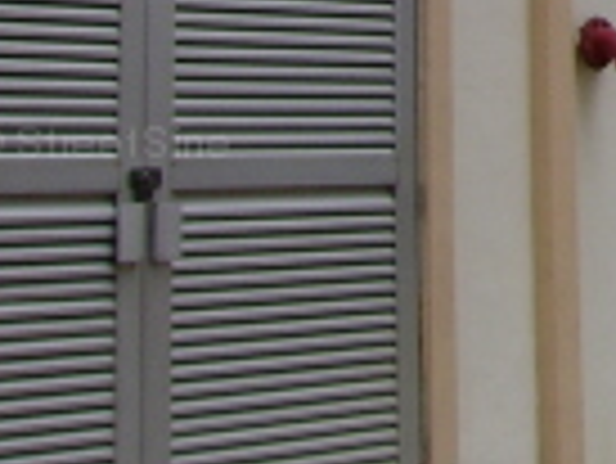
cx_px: 1205
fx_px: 2494
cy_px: -302
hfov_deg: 12.5
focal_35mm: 140
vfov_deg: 10.2
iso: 50
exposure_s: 1/353
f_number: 5.8
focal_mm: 5.95
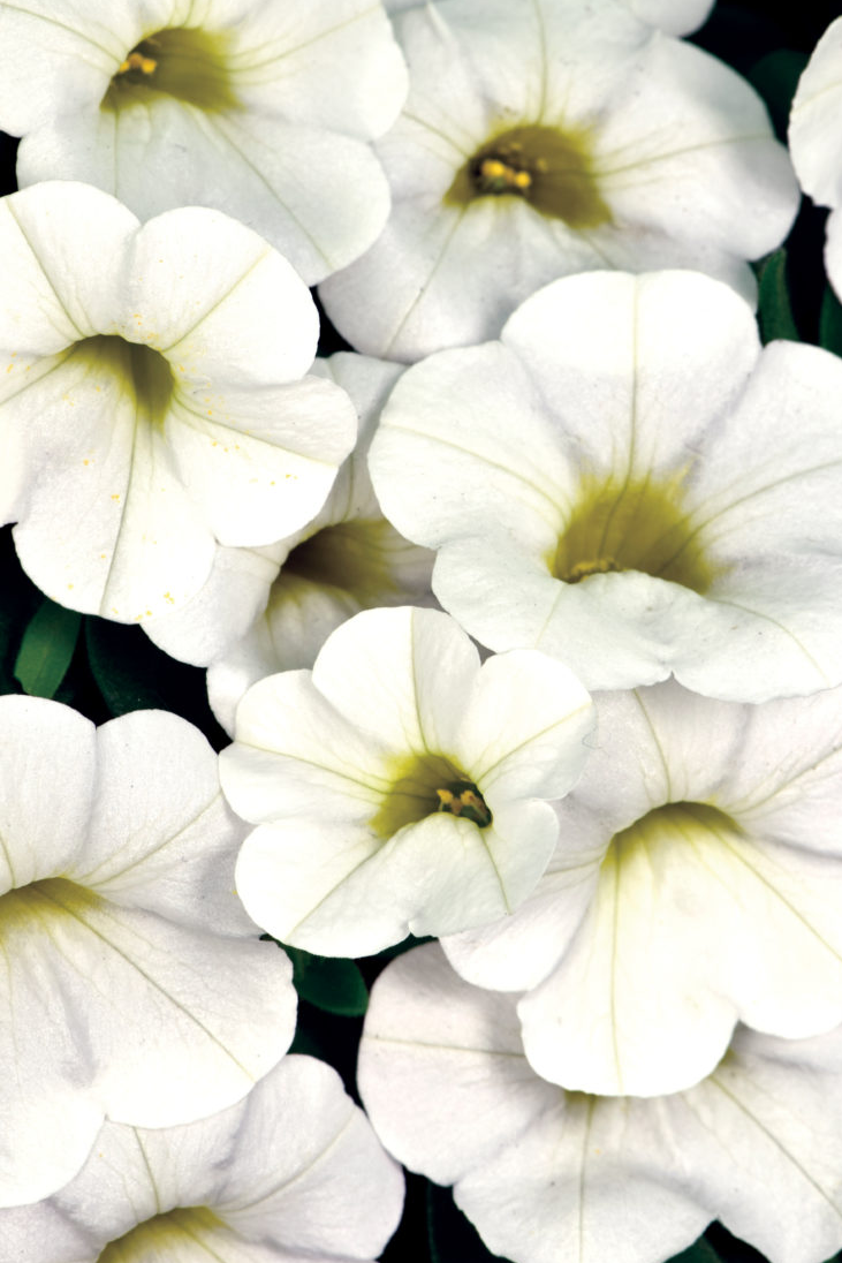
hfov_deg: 8.3
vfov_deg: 12.4
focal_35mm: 166
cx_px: 433
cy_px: 604
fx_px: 5805
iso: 100
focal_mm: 105
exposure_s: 1/50
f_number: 16
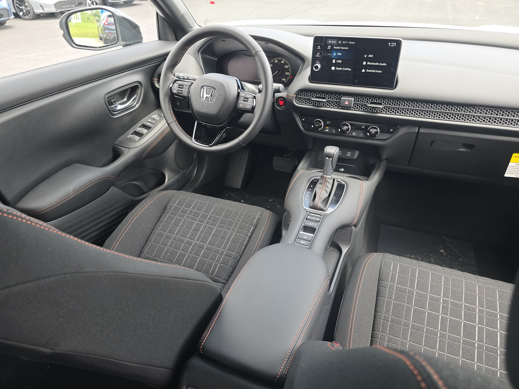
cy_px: 194
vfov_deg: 58.9
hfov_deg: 73.9
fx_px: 345
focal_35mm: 23
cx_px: 260
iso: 50
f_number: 1.7
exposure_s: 1/180
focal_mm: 6.3
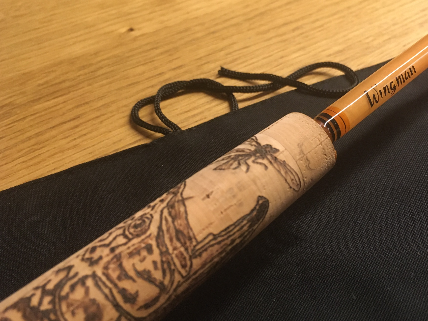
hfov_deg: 52.5
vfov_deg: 40.7
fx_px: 433
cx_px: 243
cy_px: 157
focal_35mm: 35
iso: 250
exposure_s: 1/33
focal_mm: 4.15
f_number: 2.2
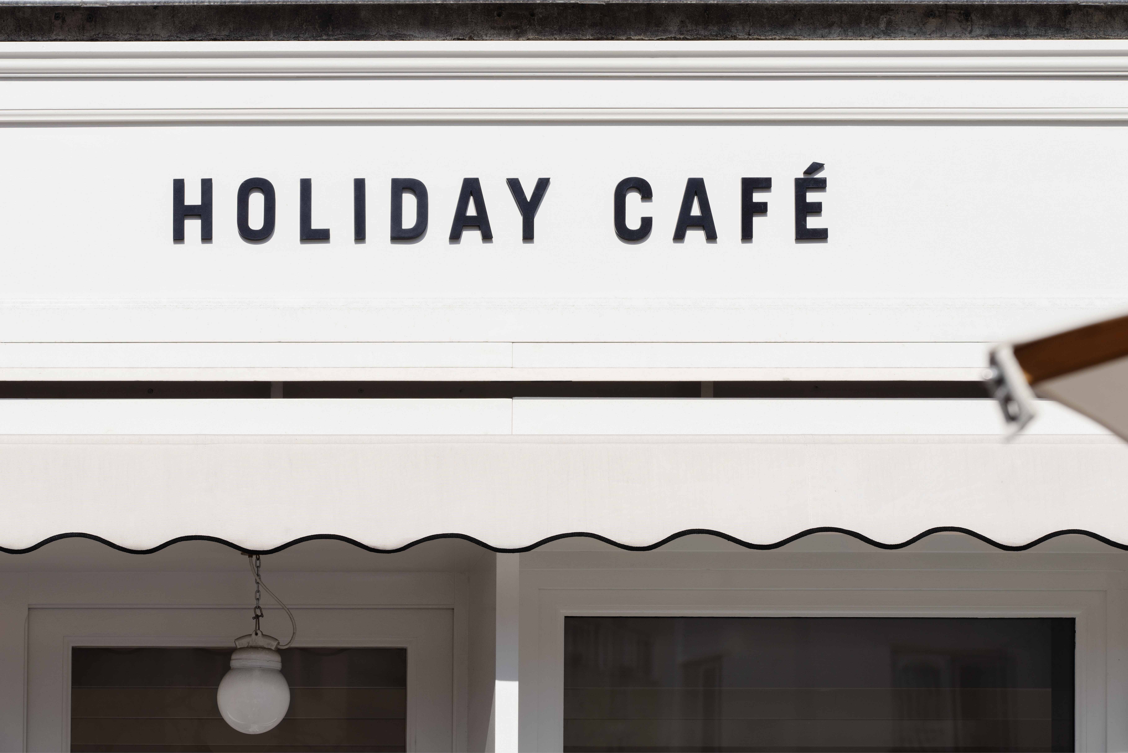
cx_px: 564
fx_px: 3918
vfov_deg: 11.0
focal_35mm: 125
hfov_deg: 16.4
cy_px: 376
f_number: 13
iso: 160
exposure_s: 1/160
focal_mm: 125
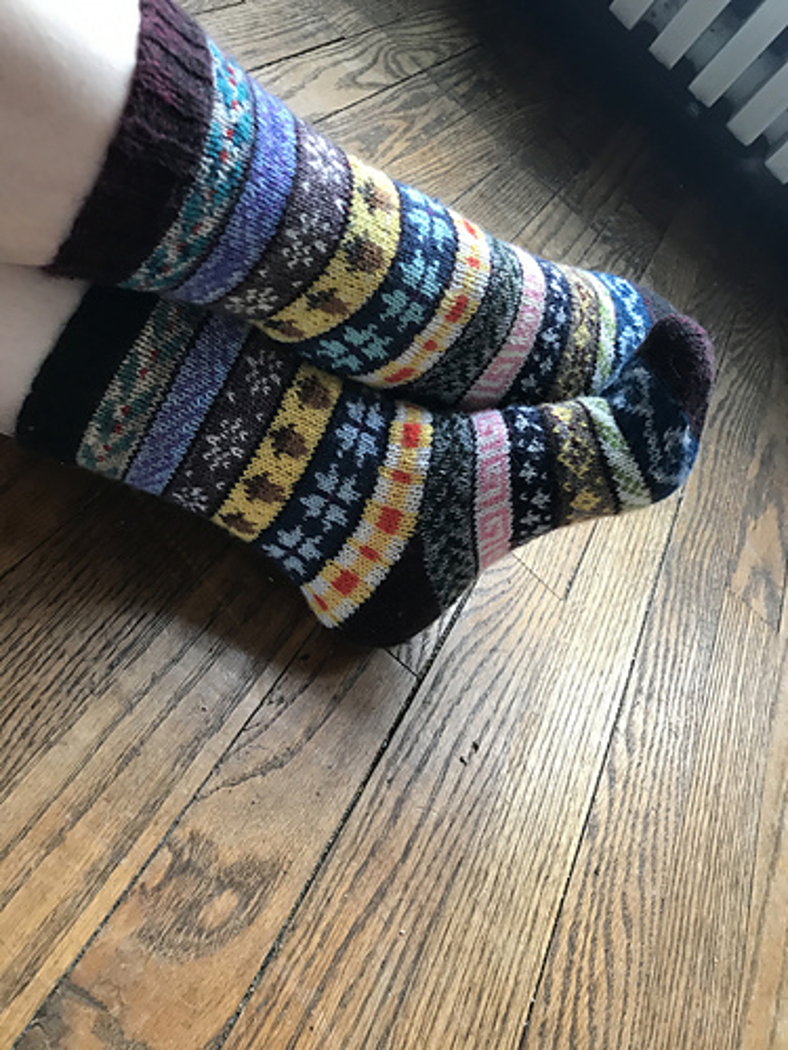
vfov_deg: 63.4
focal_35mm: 28
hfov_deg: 49.7
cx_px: 394
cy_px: 525
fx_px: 850
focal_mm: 3.99
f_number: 1.8
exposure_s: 1/20
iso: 40
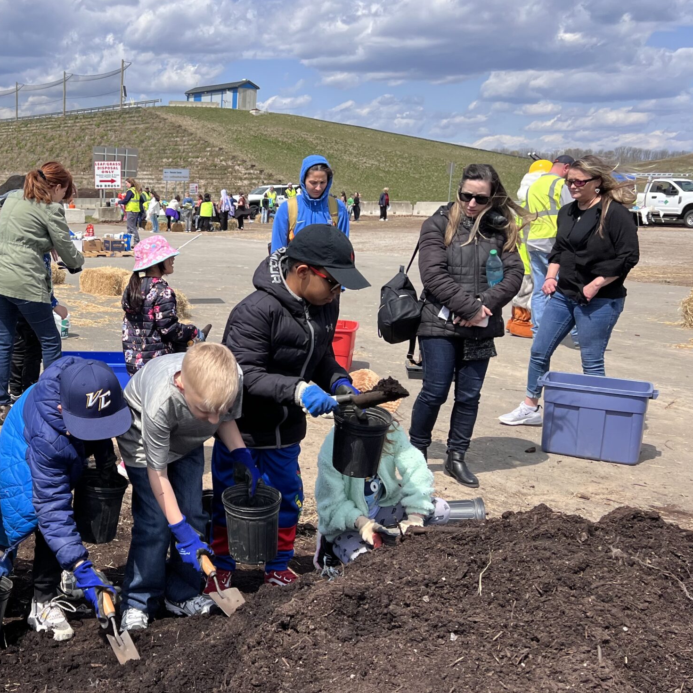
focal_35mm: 40
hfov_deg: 39.5
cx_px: 101
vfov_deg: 41.8
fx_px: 906
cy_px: 331
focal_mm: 5.7
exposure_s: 1/4115
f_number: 1.5
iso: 50
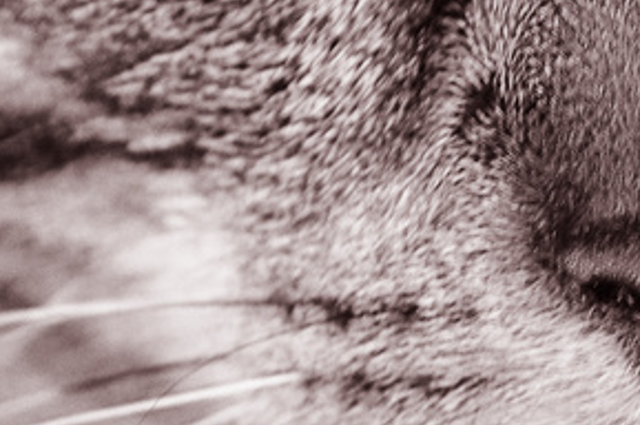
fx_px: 18272
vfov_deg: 1.3
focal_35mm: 1029
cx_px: 691
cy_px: -7
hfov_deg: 2.0
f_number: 4.8
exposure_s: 1/40
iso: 800
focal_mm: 122
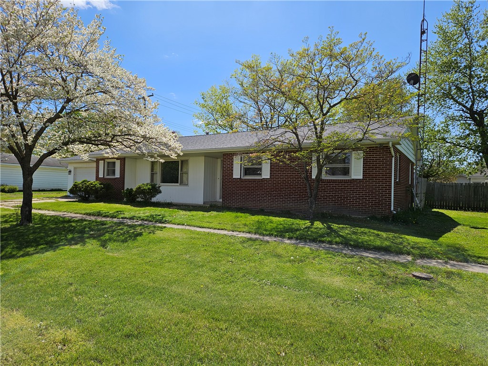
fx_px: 324
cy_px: 183
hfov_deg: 73.9
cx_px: 244
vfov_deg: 58.9
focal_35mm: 23
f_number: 1.8
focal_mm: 5.4
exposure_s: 1/2463
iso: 25
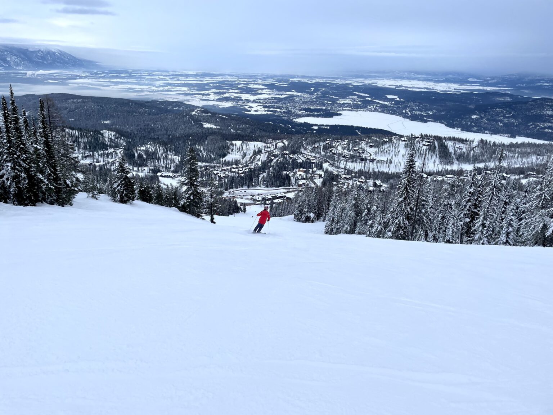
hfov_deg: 67.3
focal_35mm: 26
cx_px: 276
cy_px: 208
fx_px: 415
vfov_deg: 53.1
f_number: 1.6
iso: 32
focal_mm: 4.2
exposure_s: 1/1221
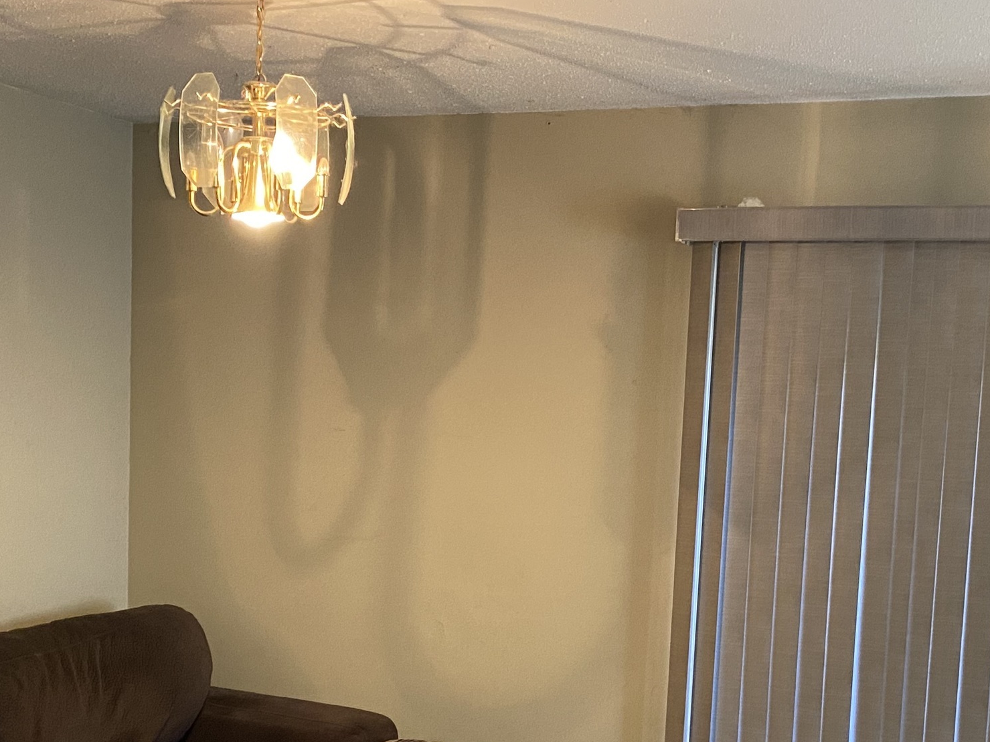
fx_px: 1544
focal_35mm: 54
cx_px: 469
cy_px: 601
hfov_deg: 35.5
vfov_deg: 26.5
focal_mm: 4.25
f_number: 1.8
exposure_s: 1/60
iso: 500
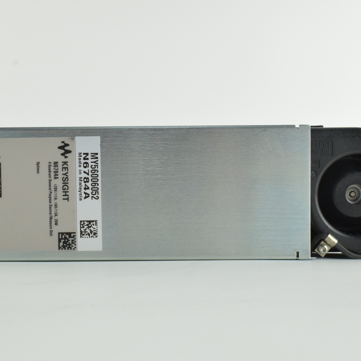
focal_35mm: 62
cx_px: 133
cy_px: 198
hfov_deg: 27.7
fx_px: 728
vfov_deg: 27.8
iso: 1600
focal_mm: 29
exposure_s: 1/60
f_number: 18
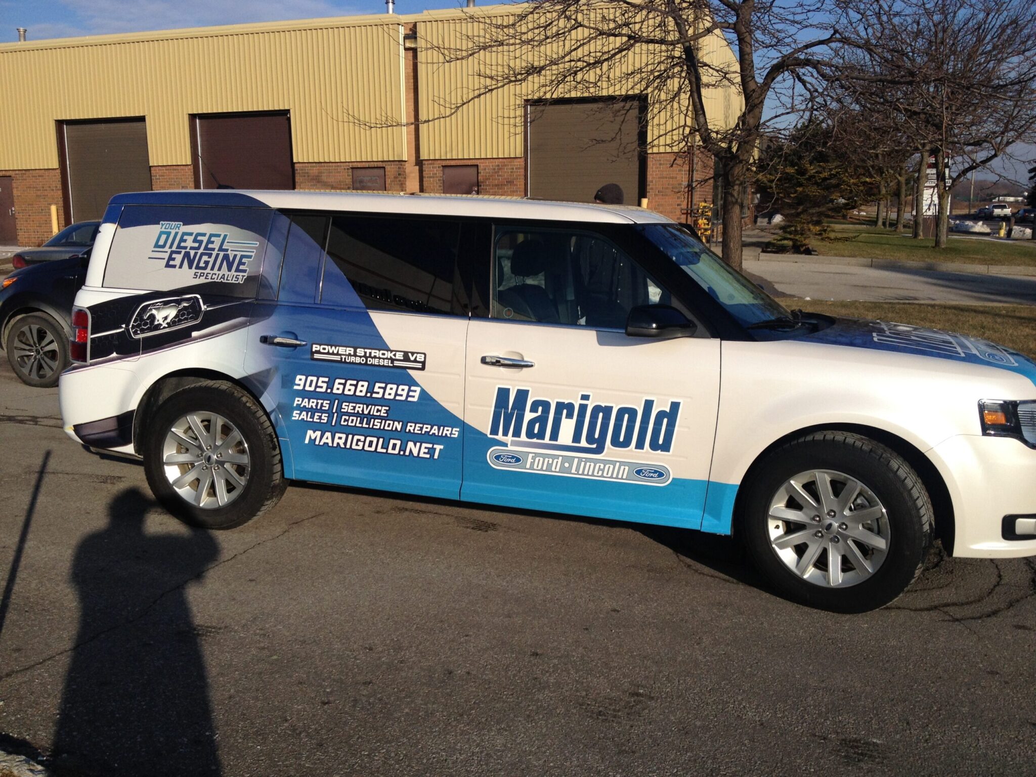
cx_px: 518
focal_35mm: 35
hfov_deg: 52.6
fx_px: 1047
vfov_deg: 40.7
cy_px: 388
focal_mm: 4.28
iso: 50
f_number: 2.4
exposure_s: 1/2404
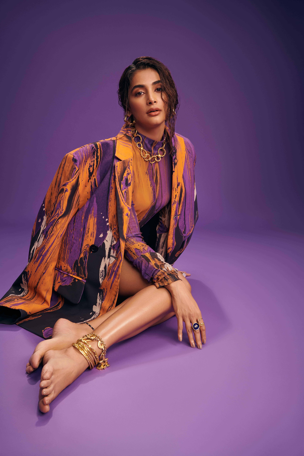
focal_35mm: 38
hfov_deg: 35.1
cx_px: 152
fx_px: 481
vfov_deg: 50.7
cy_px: 228
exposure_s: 1/160
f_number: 16
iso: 400
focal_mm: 38
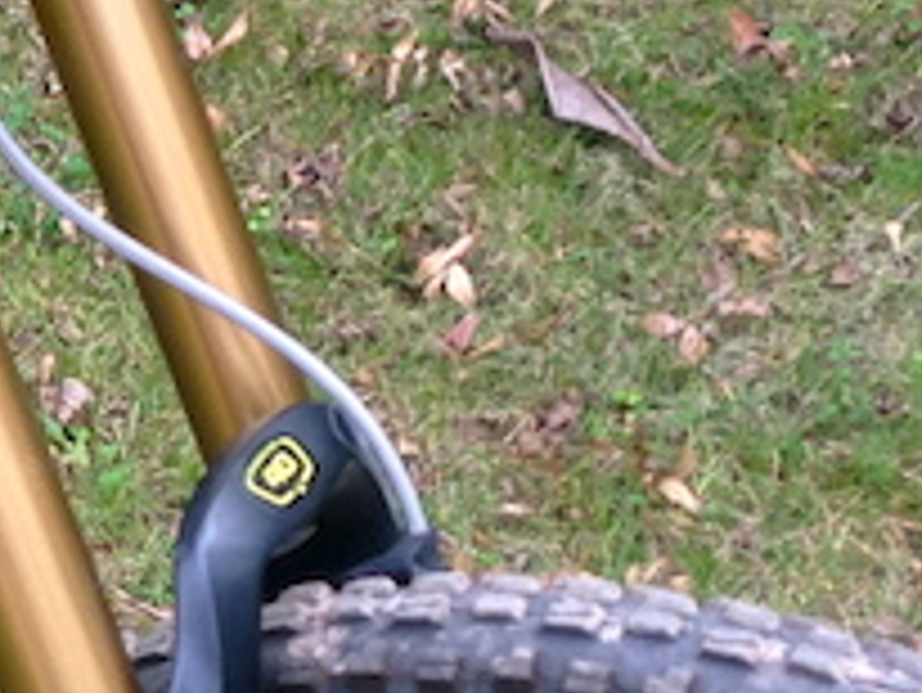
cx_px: -499
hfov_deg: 11.4
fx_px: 4397
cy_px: 369
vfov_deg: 9.0
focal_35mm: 165
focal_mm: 4.13
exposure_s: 1/120
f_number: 2.4
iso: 50
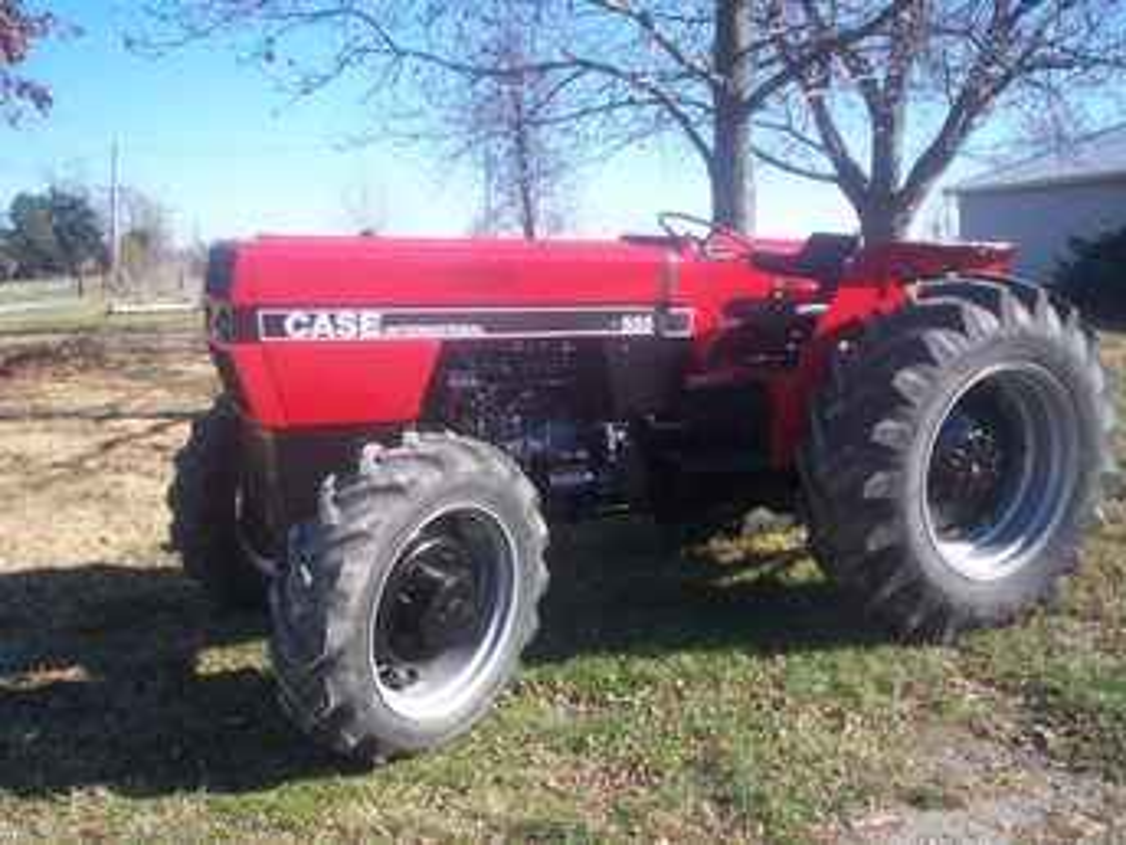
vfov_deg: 39.7
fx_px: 1171
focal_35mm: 36
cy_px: 422
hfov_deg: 51.4
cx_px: 563
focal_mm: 5.9
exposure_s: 1/282
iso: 100
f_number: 4.5
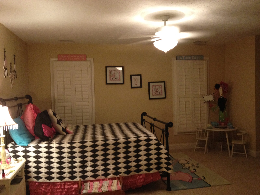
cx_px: 130
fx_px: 263
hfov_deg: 52.6
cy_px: 98
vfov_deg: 40.7
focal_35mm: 35
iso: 320
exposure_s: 1/20
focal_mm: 4.28
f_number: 2.4
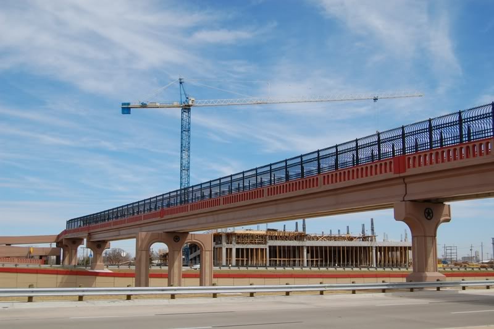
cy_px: 164
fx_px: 576
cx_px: 247
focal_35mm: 42
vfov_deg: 31.8
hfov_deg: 46.4
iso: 200
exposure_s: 1/800
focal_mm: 28
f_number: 7.1
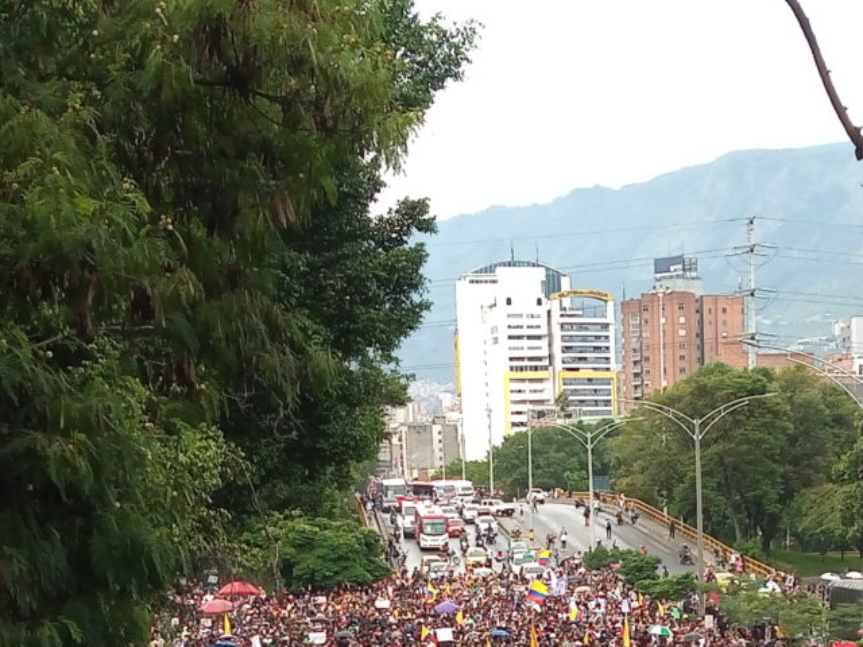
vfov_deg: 22.0
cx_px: 677
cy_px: 838
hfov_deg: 31.4
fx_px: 1496
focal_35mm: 60
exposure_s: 1/417
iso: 118
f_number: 2
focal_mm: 3.54
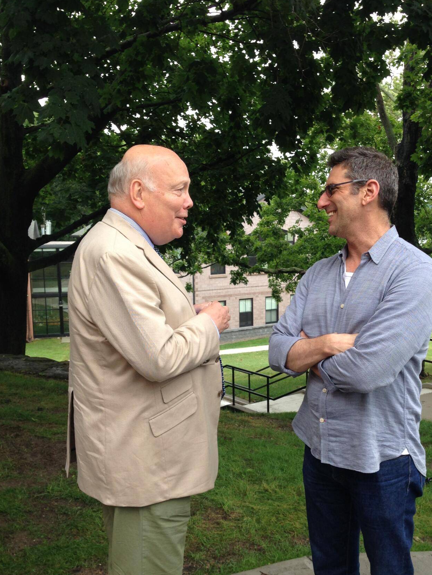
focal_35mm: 40
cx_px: 244
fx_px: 665
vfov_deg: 46.7
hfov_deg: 35.9
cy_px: 323
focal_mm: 4.12
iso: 50
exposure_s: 1/270
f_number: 2.4
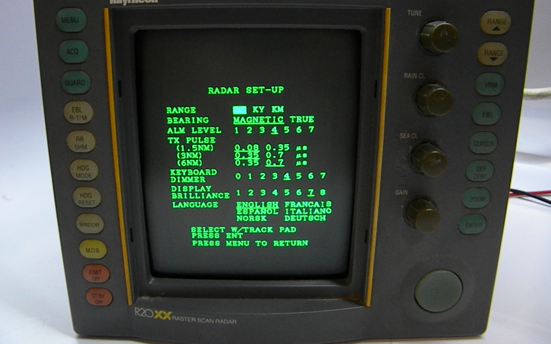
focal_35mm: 30
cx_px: 276
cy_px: 157
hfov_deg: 62.9
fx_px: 450
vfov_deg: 41.8
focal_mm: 5
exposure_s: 1/110
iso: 720
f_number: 3.5
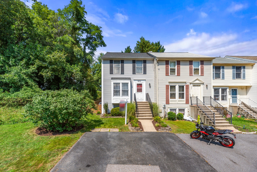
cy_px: 86
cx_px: 128
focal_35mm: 15
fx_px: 107
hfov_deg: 100.4
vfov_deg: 77.4
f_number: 8
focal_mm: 15
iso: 125
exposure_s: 1/800
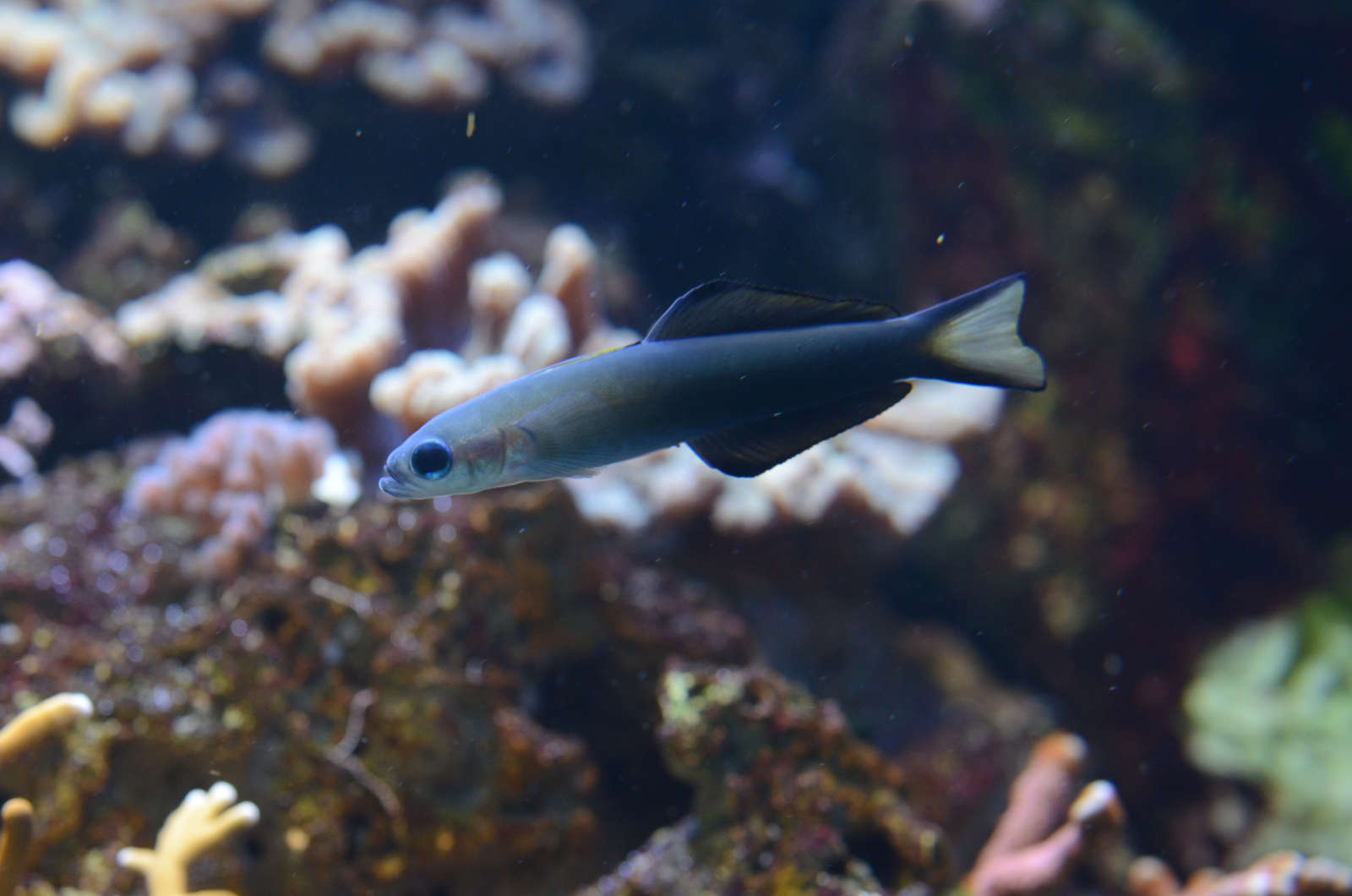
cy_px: 448
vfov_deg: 15.1
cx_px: 676
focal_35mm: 90
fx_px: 3373
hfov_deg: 22.7
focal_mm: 60
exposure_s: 1/60
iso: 800
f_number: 5
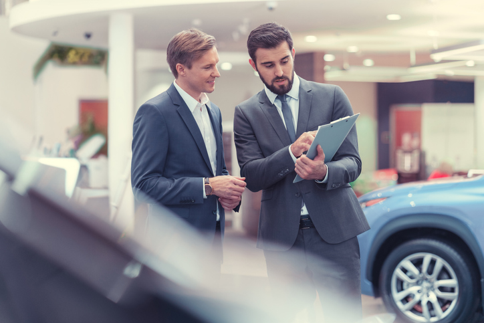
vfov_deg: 16.1
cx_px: 242
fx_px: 1143
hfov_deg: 23.9
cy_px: 162
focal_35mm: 85
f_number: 2.2
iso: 400
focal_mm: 85
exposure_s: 1/160
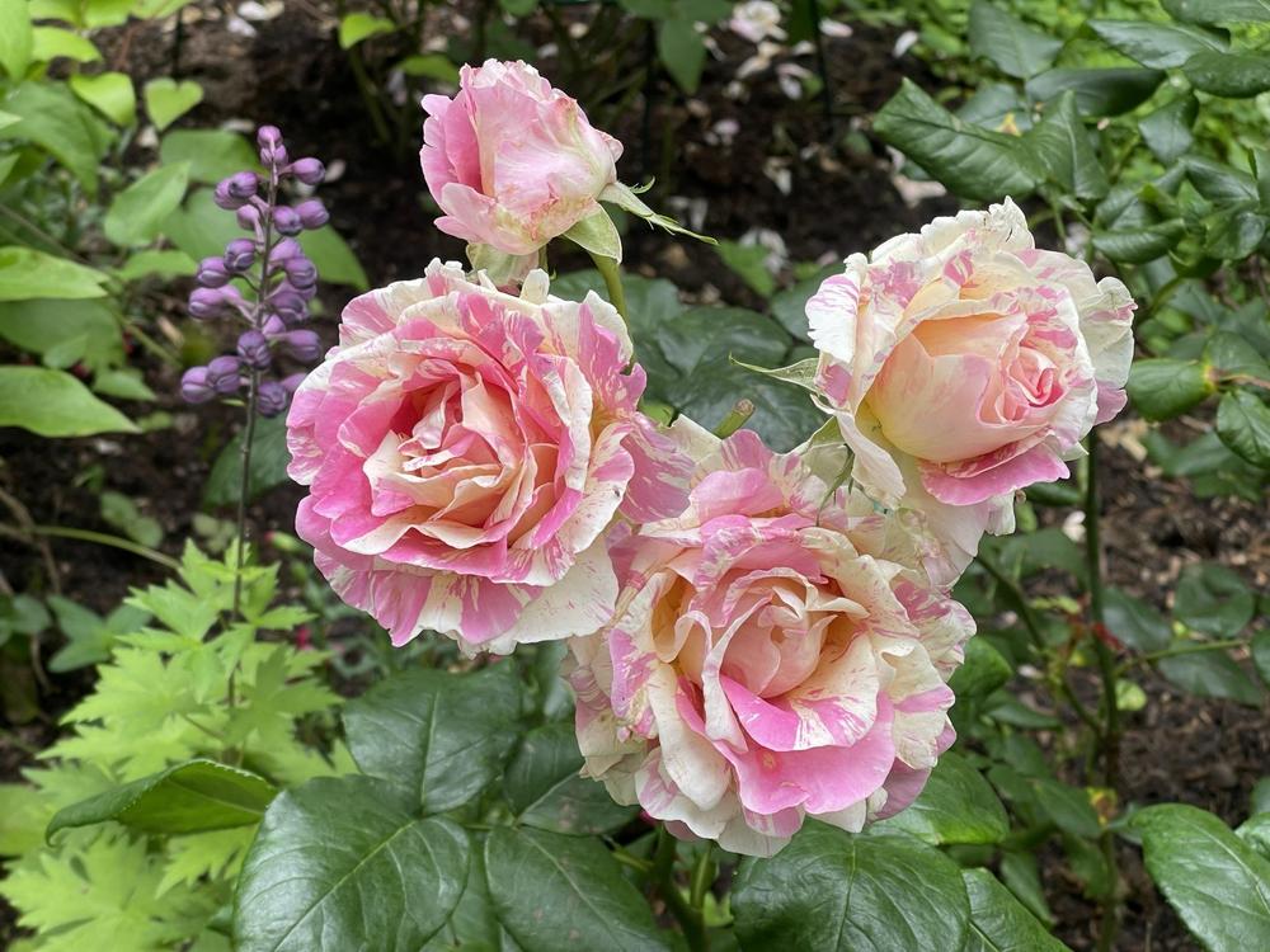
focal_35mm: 64
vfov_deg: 22.9
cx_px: 635
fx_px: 2348
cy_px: 476
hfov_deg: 30.3
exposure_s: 1/125
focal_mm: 7.5
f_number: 2.2
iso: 20
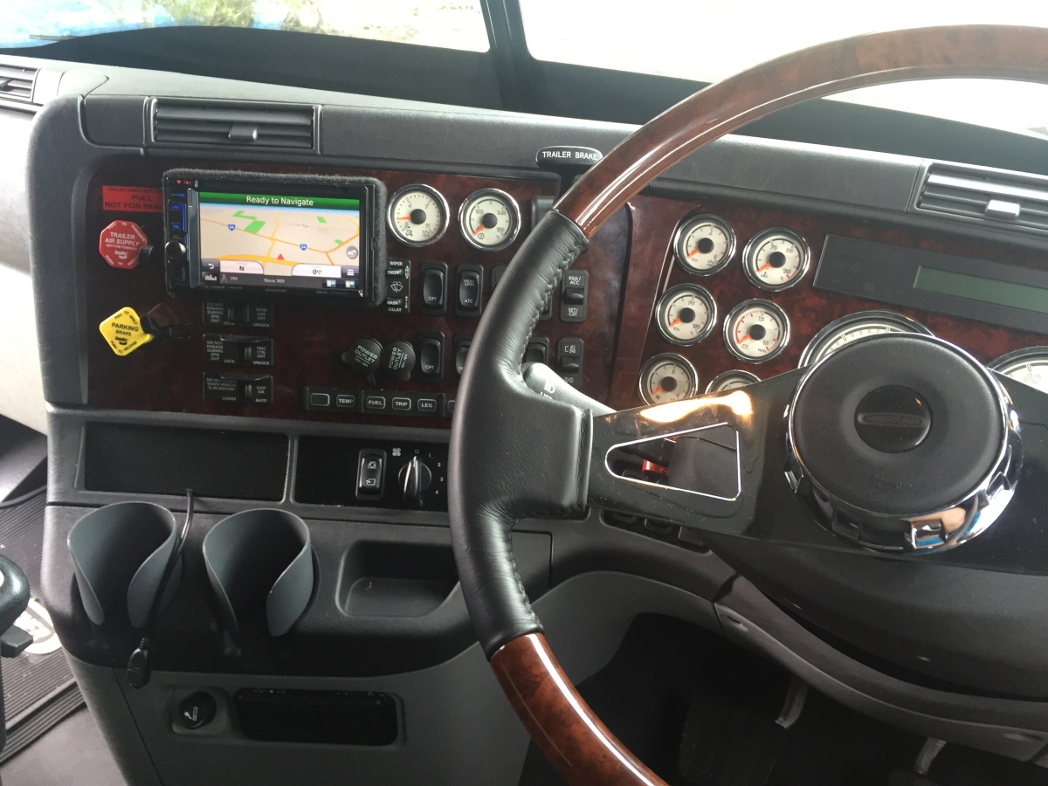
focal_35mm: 29
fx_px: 878
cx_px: 524
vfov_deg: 48.2
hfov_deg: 61.7
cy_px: 393
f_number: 2.2
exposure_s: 1/33
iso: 100
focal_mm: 4.15
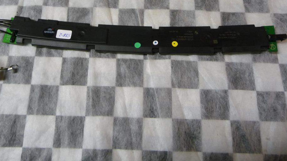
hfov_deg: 57.9
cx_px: 131
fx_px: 259
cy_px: 42
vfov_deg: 34.0
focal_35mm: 34
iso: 200
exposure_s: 1/30
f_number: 3.3
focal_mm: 4.7
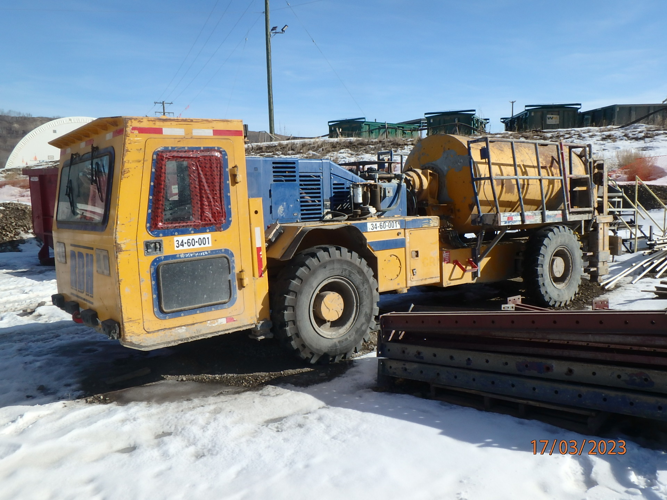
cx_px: 334
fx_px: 559
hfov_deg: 61.7
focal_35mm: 29
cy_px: 250
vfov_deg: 48.2
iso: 125
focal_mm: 5.2
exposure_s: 1/400
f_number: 7.6
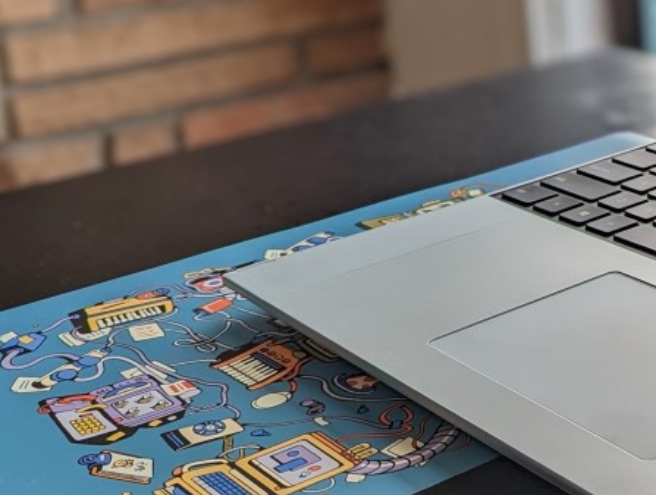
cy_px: 95
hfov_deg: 22.4
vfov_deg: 19.0
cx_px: 875
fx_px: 1462
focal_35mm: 77
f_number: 1.85
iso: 65
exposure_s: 1/2358
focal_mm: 6.81
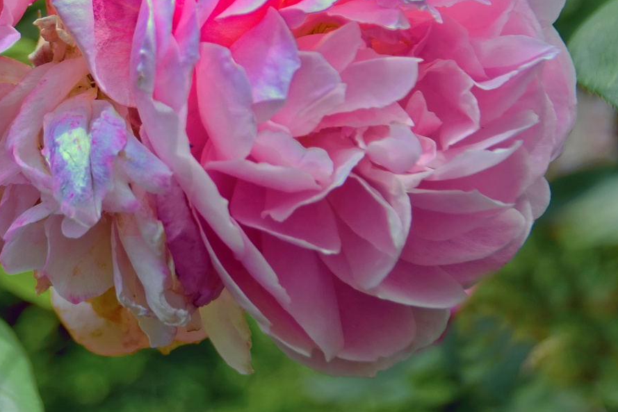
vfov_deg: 5.6
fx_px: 4223
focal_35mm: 246
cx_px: 67
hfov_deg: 8.3
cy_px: 127
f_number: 5.6
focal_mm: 90
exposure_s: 1/250
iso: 100
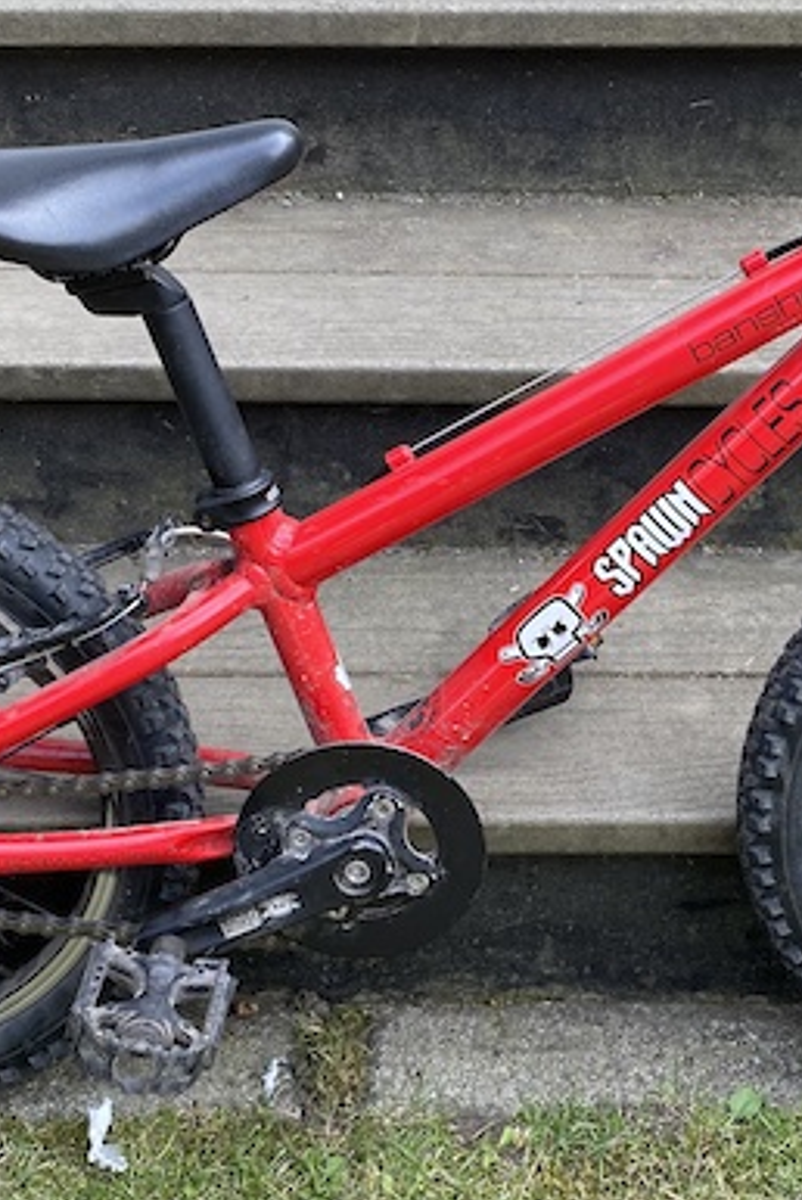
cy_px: 597
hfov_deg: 24.1
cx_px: 553
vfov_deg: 35.6
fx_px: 1868
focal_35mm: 56
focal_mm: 4.25
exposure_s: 1/180
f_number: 1.8
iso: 32
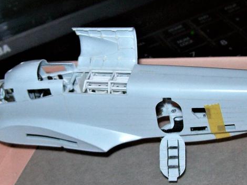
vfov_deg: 29.6
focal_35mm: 49
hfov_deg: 38.8
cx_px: 101
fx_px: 350
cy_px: 113
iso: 80
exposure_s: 1/64
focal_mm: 6
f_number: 2.7
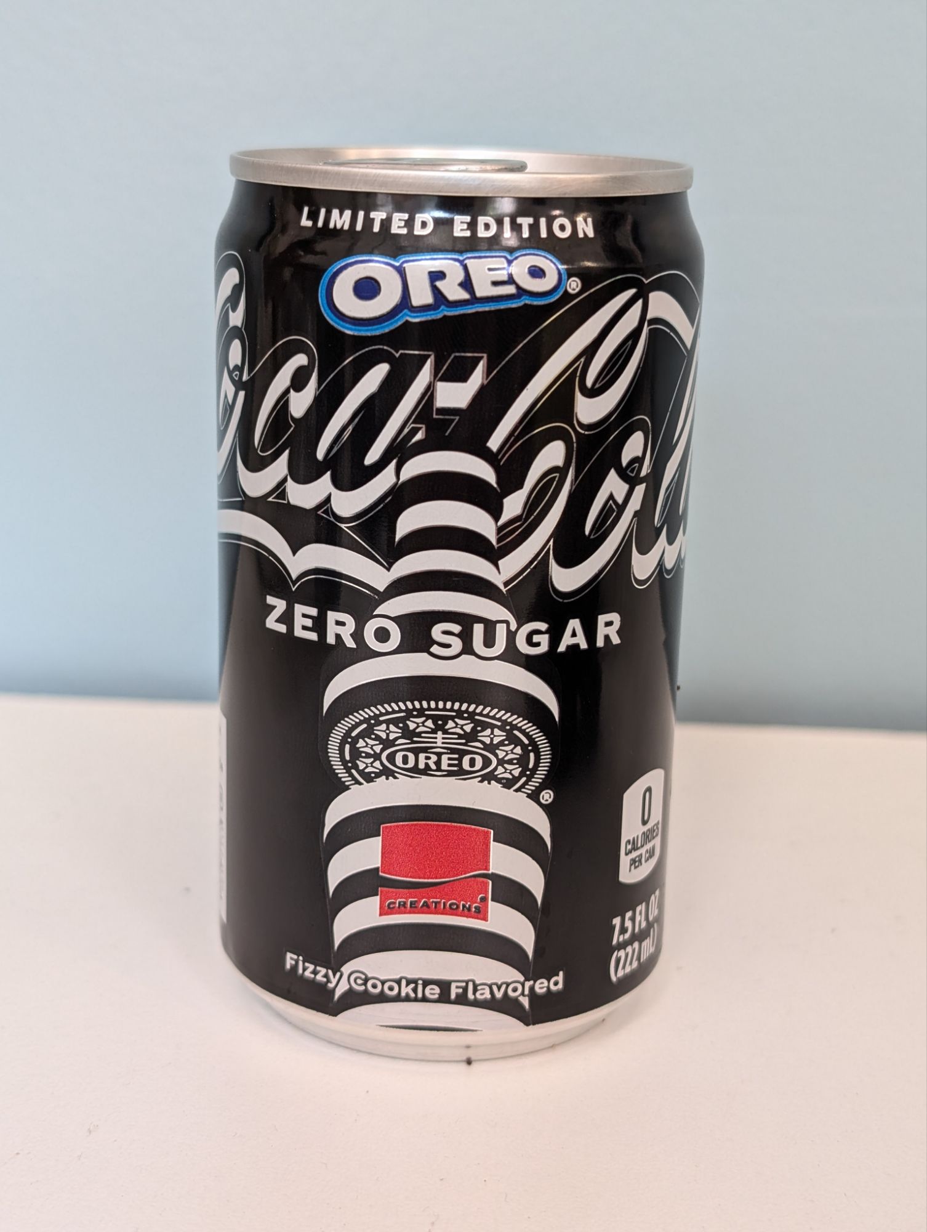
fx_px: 1745
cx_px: 464
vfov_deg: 38.9
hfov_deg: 29.7
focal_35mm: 49
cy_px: 616
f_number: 1.68
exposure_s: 1/37.2
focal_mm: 6.9
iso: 47
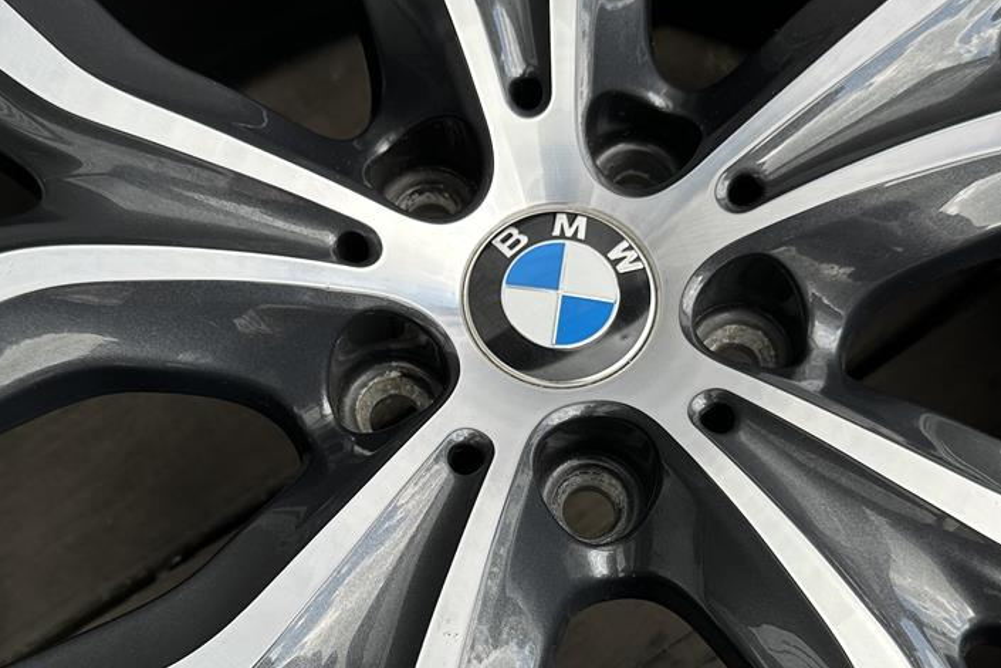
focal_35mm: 51
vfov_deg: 26.0
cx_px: 557
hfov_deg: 38.8
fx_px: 1418
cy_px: 526
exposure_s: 1/521
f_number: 1.78
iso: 80
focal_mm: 6.86
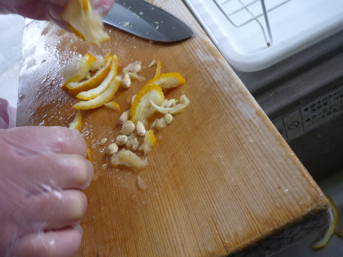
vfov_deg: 42.9
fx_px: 327
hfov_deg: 55.4
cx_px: 172
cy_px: 128
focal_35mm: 33
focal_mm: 5.5
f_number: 2.8
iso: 100
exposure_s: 1/30
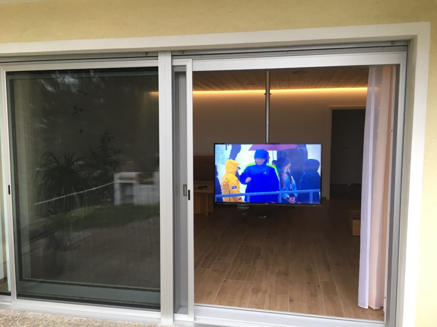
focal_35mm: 29
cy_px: 164
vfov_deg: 48.2
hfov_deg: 61.7
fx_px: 366
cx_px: 218
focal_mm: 4.15
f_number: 2.2
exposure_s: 1/33
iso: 25
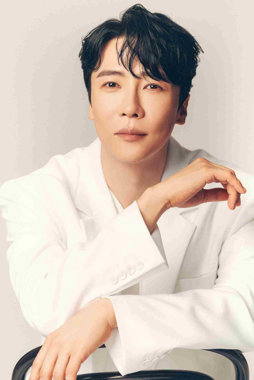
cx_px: 127
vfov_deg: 15.2
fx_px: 1429
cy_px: 190
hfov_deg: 10.2
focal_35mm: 135
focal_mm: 135
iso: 100
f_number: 5.6
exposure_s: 1/160
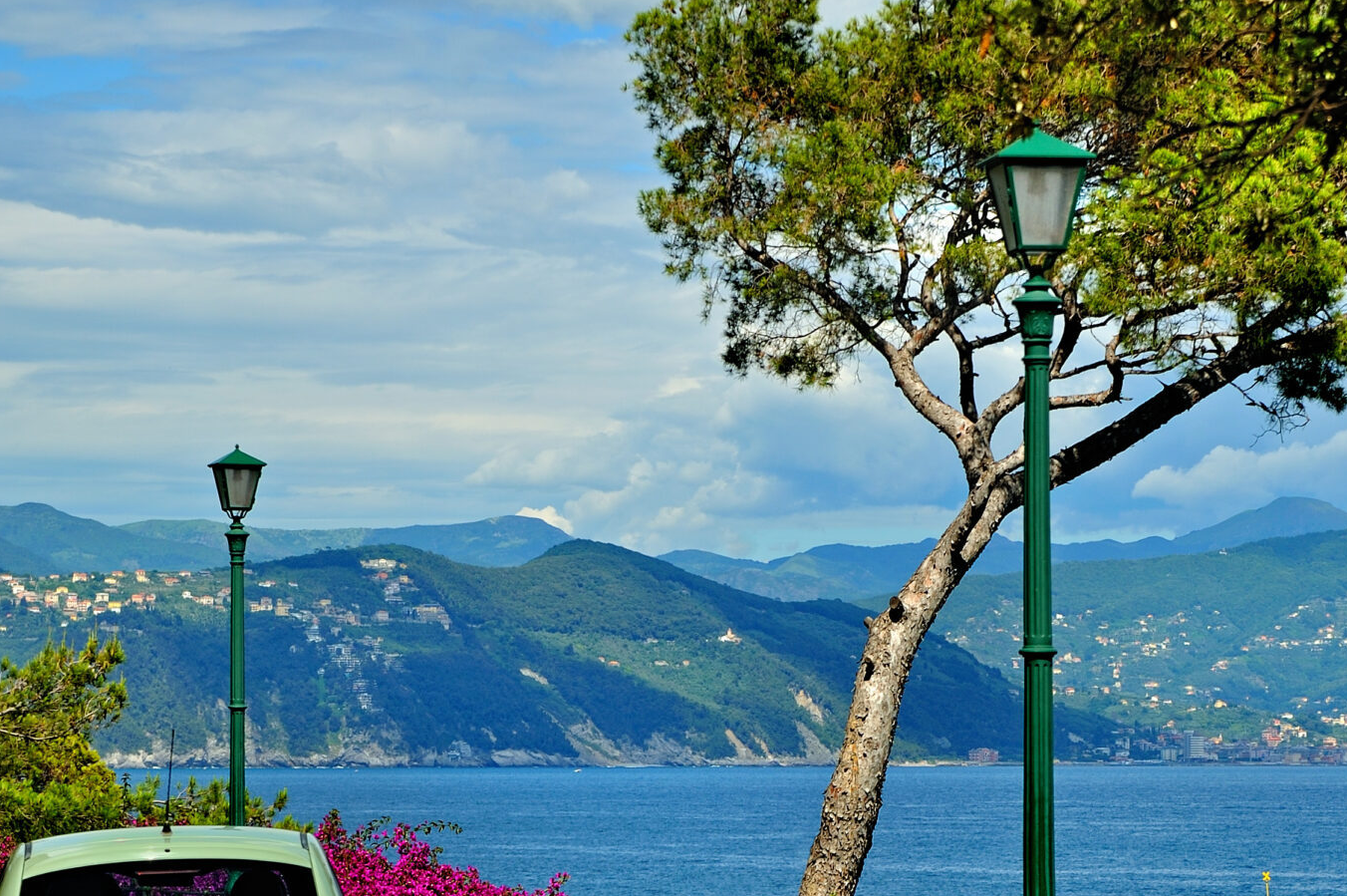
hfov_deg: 14.5
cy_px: 638
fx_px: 5309
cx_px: 778
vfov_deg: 9.6
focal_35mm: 142
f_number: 8
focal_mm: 75
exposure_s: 1/640
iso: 200
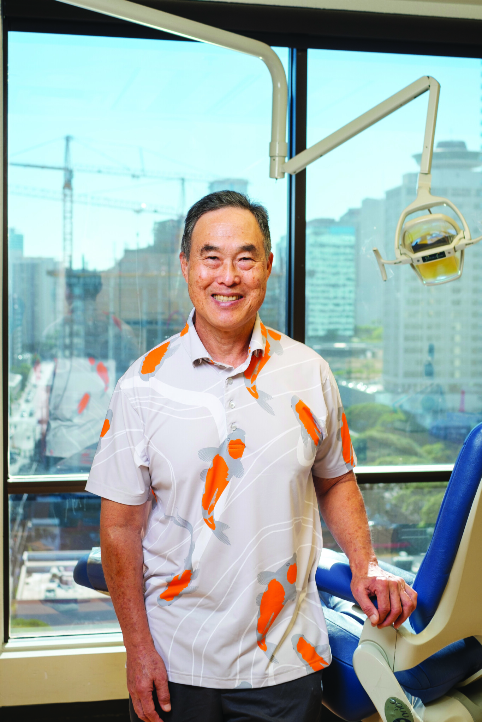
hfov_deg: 25.5
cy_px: 361
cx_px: 241
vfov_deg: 37.5
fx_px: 1065
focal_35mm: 53
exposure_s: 1/60
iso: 160
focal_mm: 35
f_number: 4
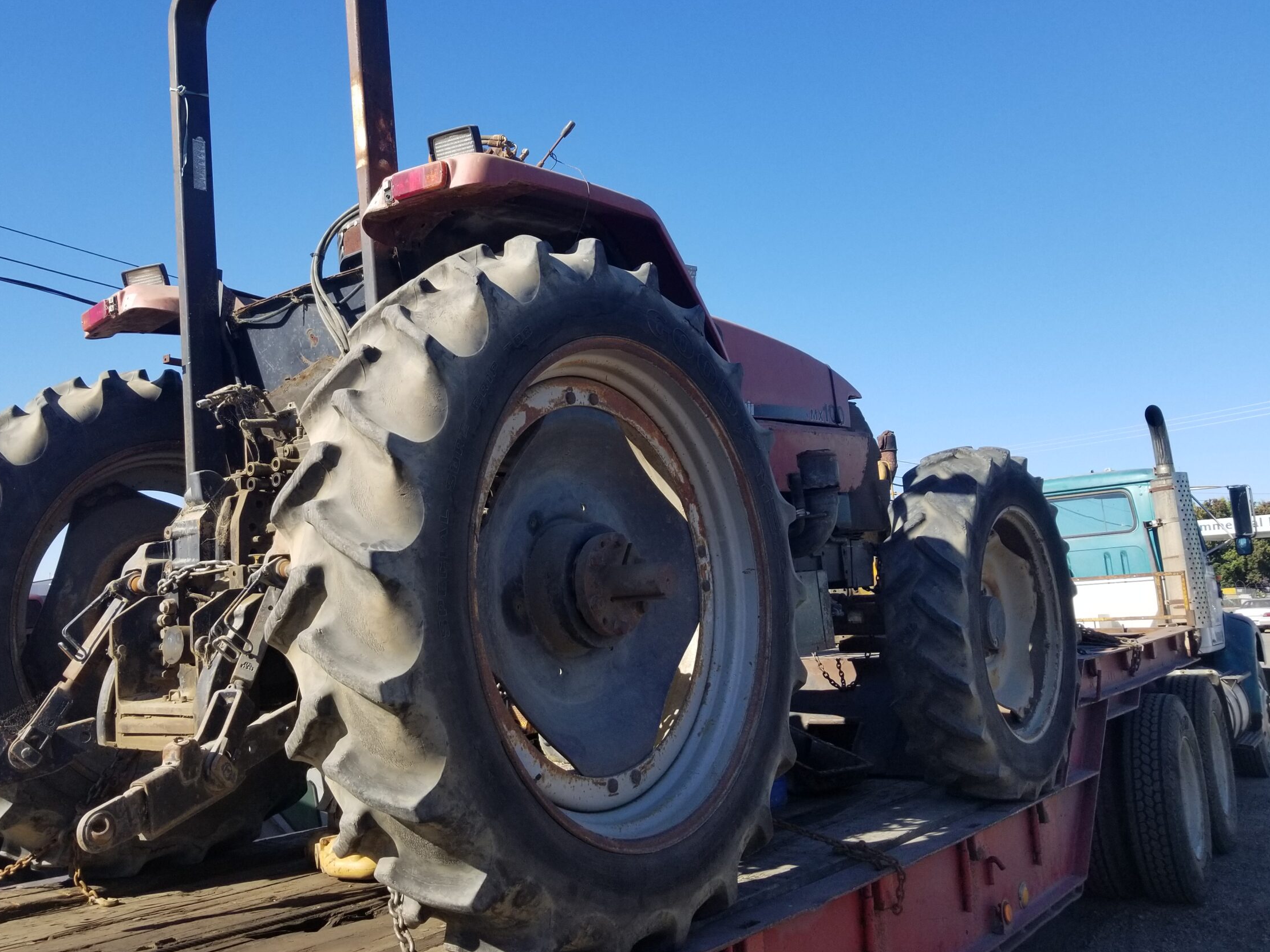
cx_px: 562
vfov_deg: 46.7
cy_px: 420
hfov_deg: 59.8
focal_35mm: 30
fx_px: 1101
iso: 50
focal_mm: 4.25
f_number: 1.7
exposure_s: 1/1524
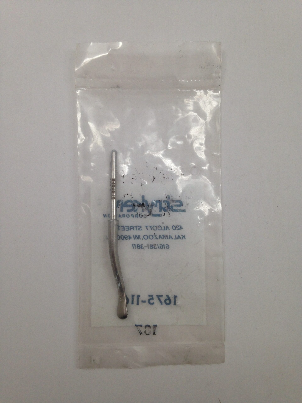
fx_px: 384
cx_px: 151
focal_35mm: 33
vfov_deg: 55.4
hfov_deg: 42.9
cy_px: 202
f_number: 2.4
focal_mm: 4.12
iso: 64
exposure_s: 1/120
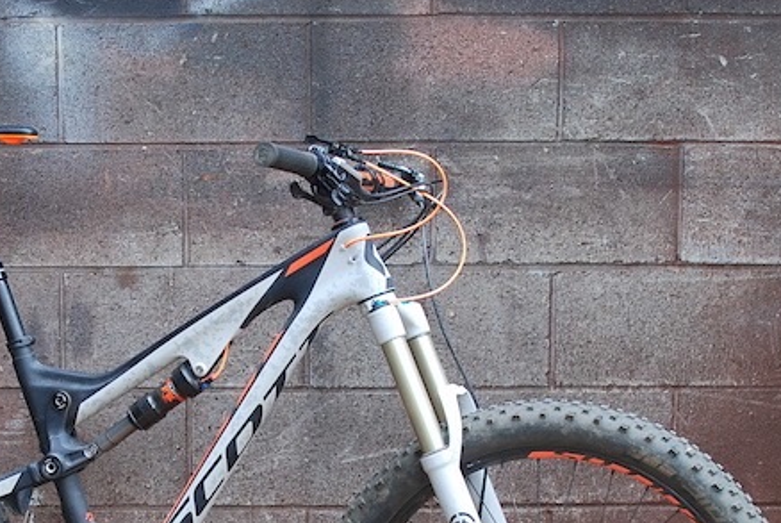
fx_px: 2083
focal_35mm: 96
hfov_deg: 21.1
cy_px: 441
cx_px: 201
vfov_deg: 14.2
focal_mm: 35
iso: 200
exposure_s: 1/60
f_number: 4
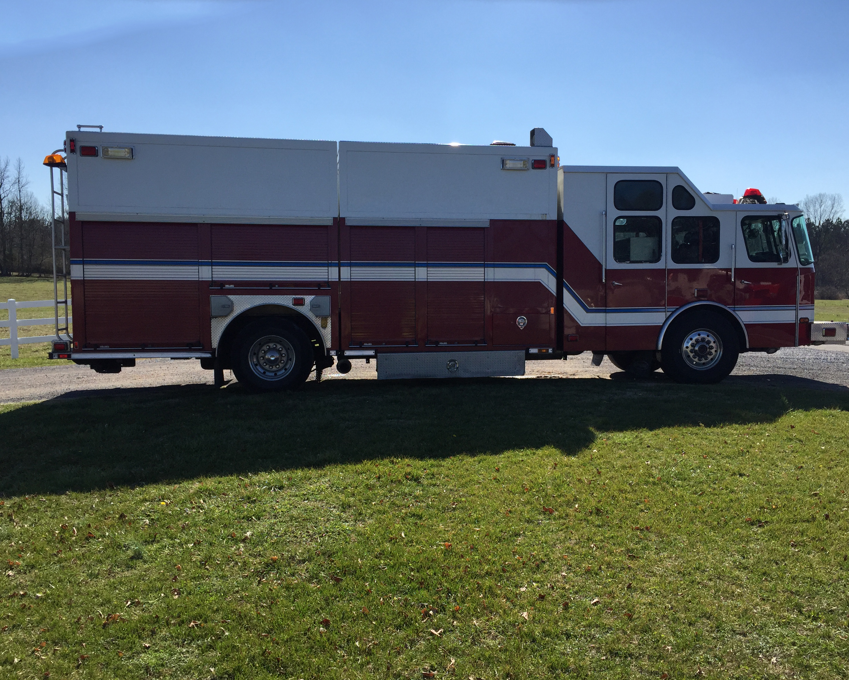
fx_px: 804
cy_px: 352
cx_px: 436
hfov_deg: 55.7
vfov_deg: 45.8
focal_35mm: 32
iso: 32
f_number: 2.2
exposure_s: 1/2475
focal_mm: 4.15
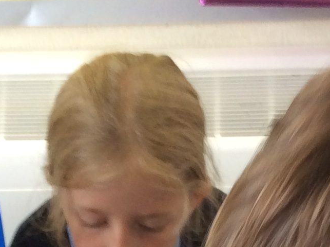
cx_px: 154
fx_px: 1228
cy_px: 475
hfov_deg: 15.3
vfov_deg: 10.6
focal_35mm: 129
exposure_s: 1/25
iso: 50
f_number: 2.4
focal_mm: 3.3
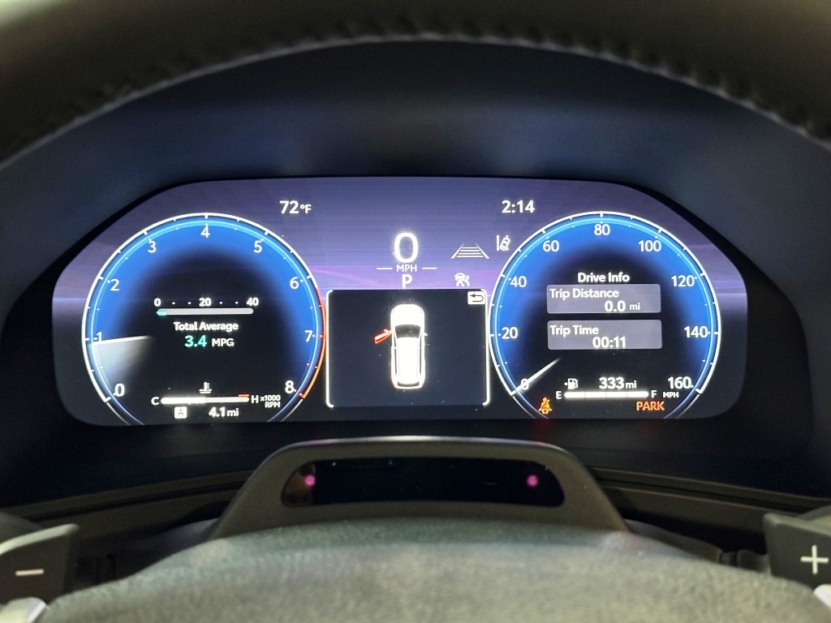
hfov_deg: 39.7
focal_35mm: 48
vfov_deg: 30.3
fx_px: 1152
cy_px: 312
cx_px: 416
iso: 500
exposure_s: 1/30
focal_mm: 6.86
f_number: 1.78
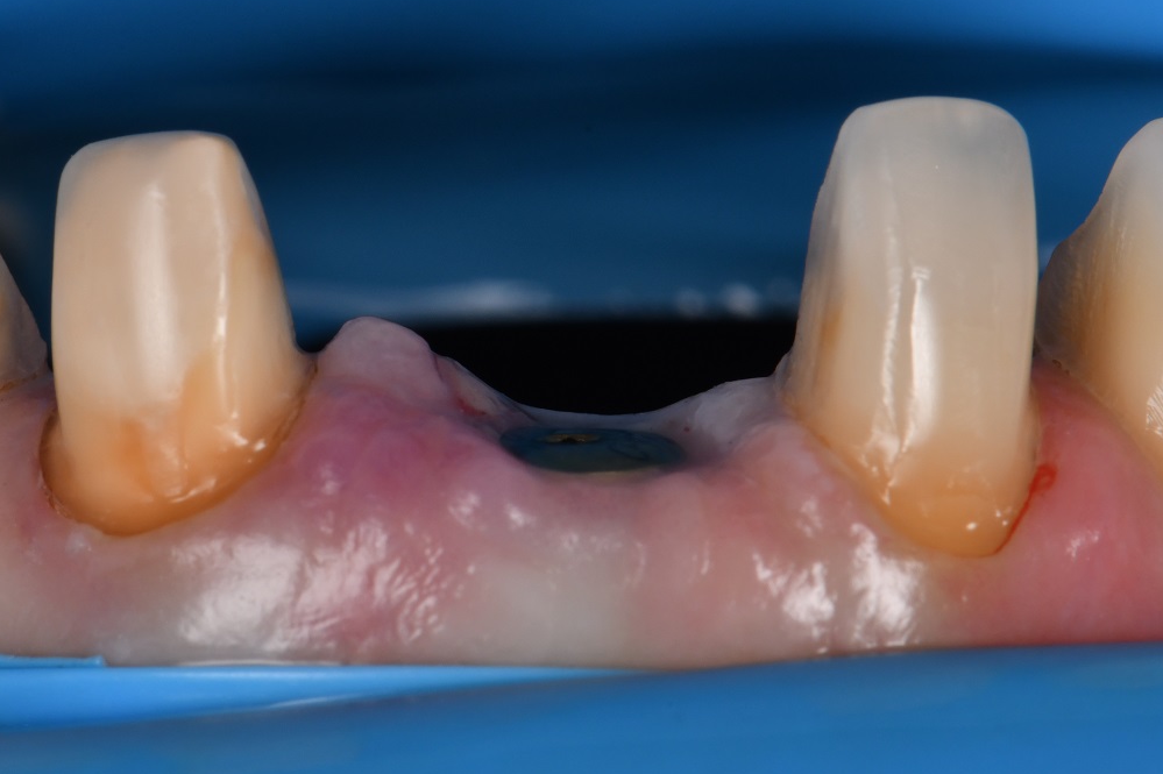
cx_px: 414
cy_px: 207
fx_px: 7007
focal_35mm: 217
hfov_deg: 9.5
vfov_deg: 6.3
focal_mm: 105
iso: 200
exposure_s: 1/160
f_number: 32
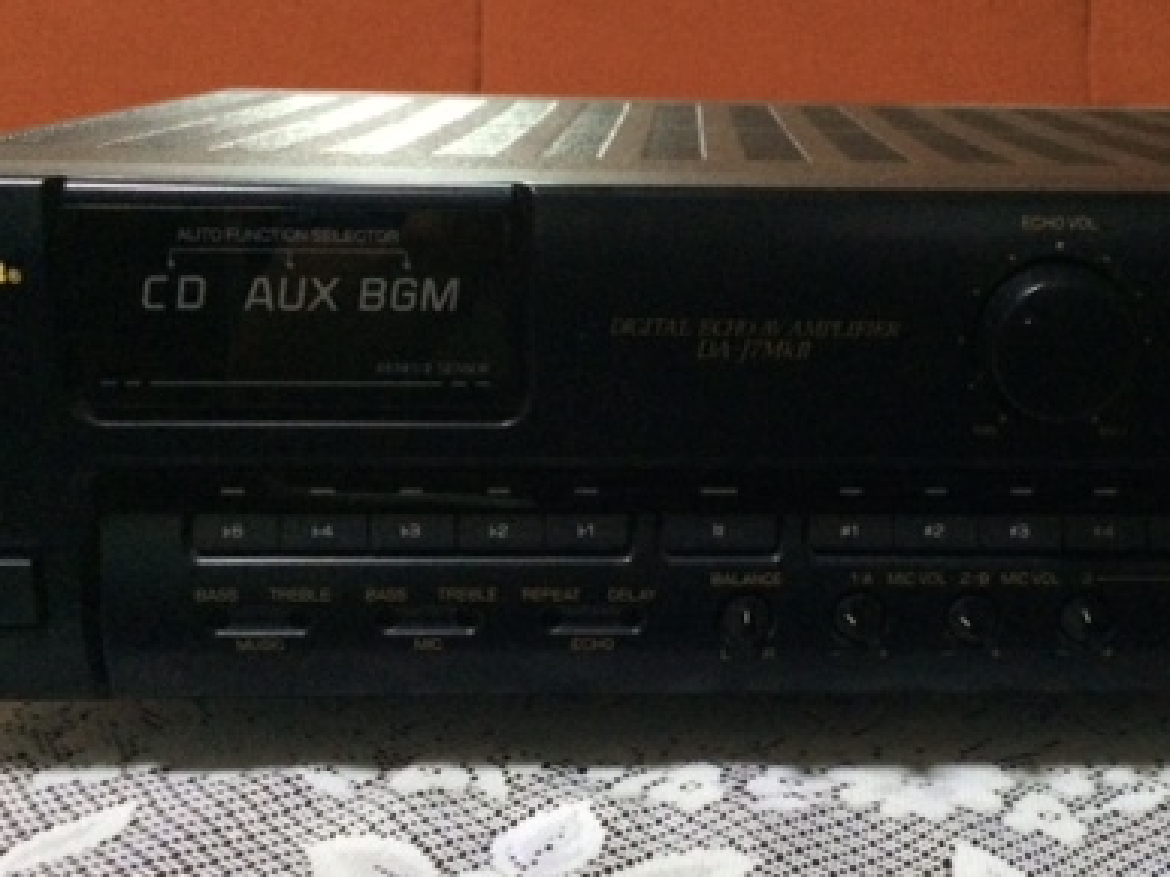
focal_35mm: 48
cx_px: 768
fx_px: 1622
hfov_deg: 39.3
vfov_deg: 30.2
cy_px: 517
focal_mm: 4.15
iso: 400
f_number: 2.2
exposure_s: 1/17
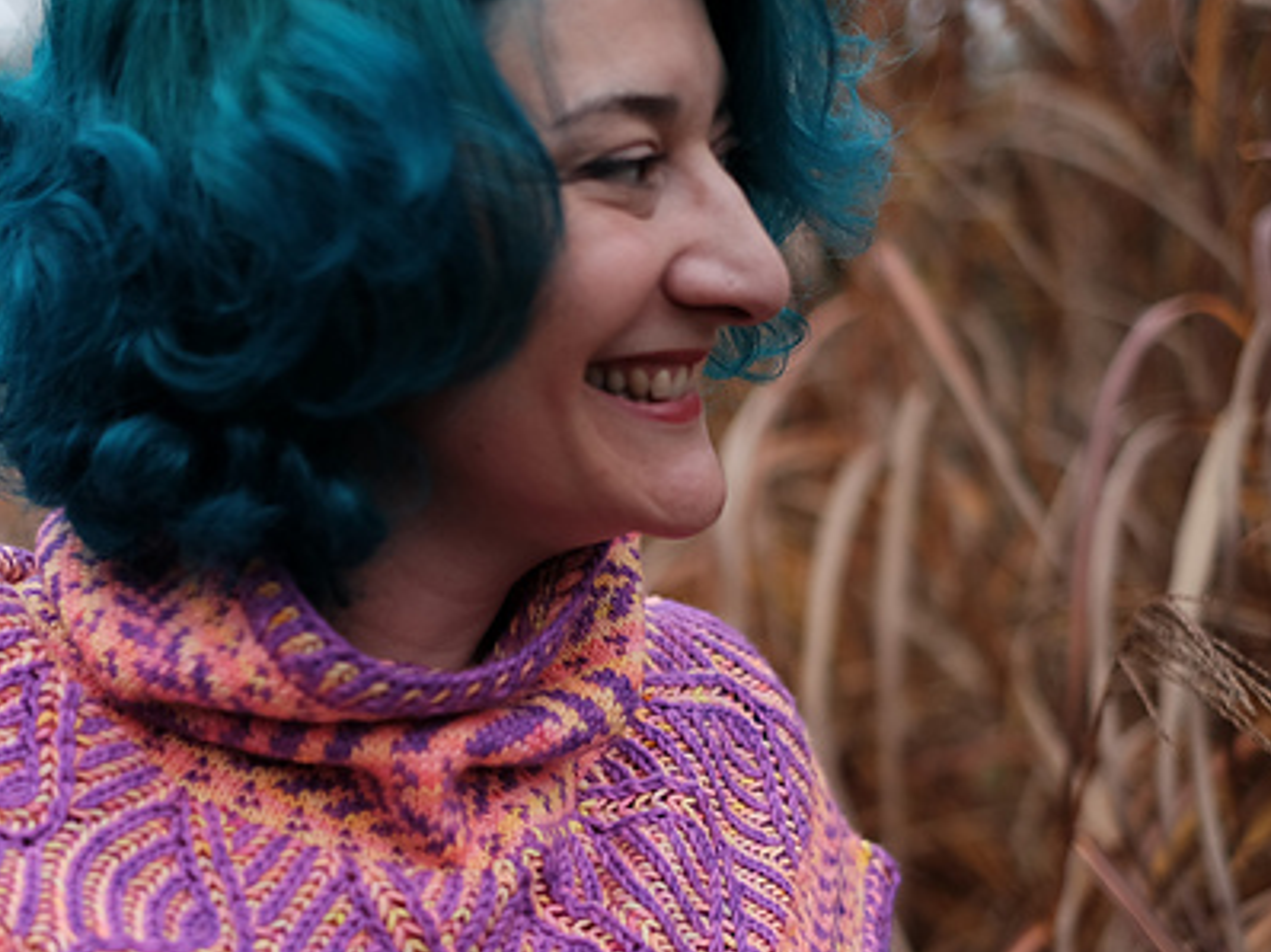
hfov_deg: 23.7
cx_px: 367
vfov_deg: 17.9
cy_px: 650
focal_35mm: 82
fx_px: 3009
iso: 200
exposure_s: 1/2200
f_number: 1.4
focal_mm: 35
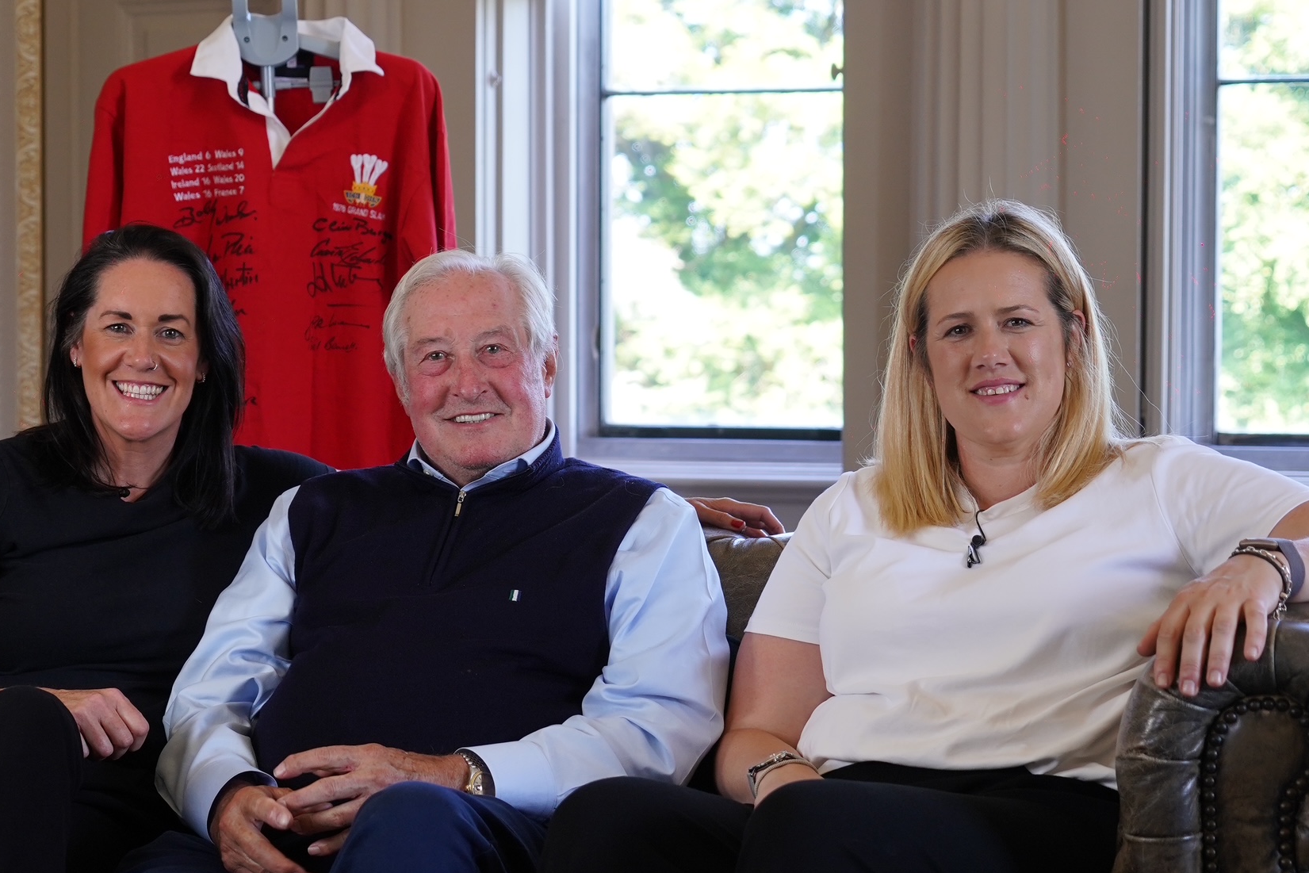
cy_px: 444
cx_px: 543
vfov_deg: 15.7
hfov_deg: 23.4
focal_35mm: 87
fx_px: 3163
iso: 500
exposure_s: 1/100
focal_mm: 49
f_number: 4
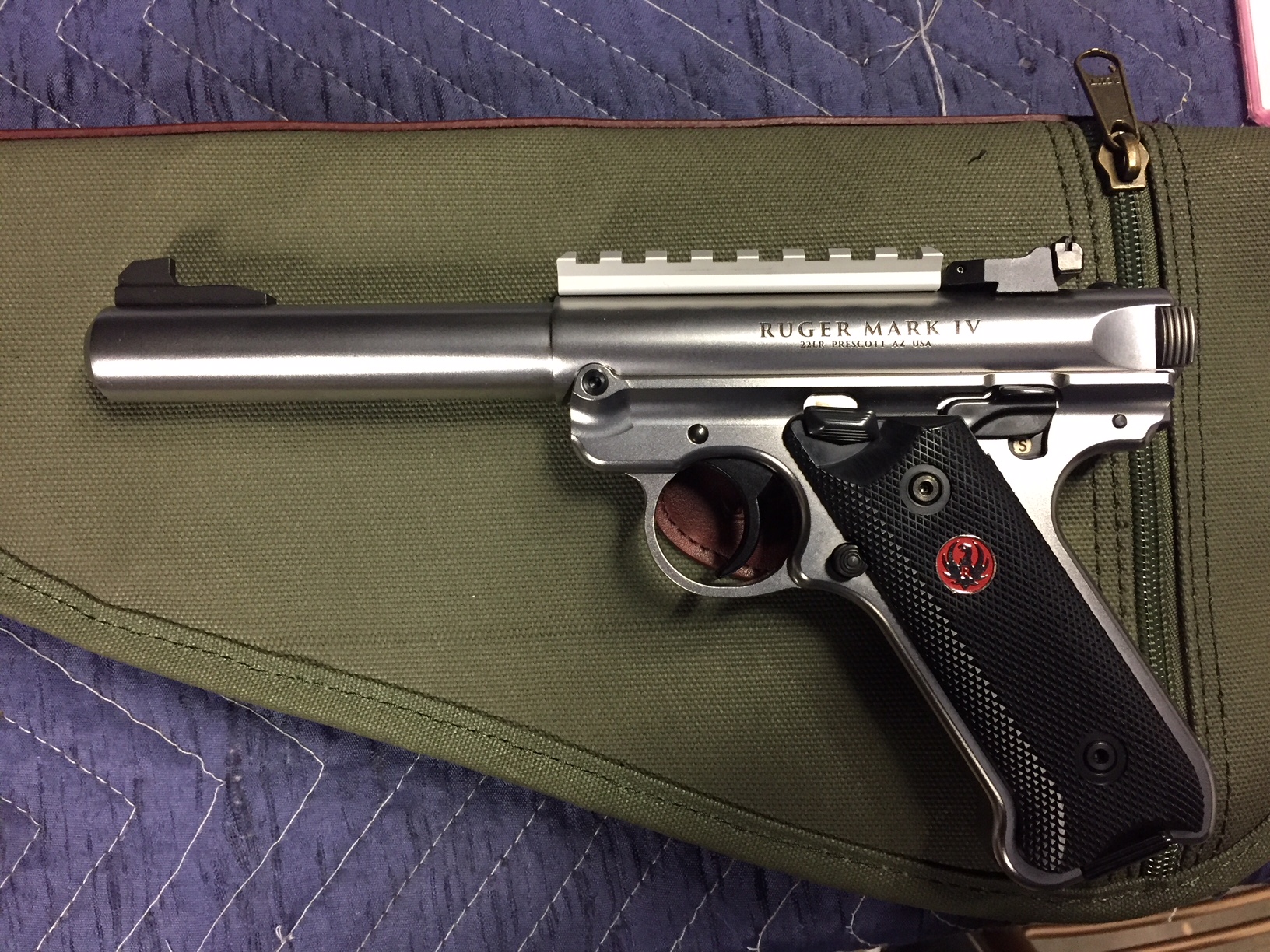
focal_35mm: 29
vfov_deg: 48.2
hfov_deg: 61.7
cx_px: 635
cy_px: 476
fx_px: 1064
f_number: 2.2
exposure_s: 1/24
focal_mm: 4.15
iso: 250
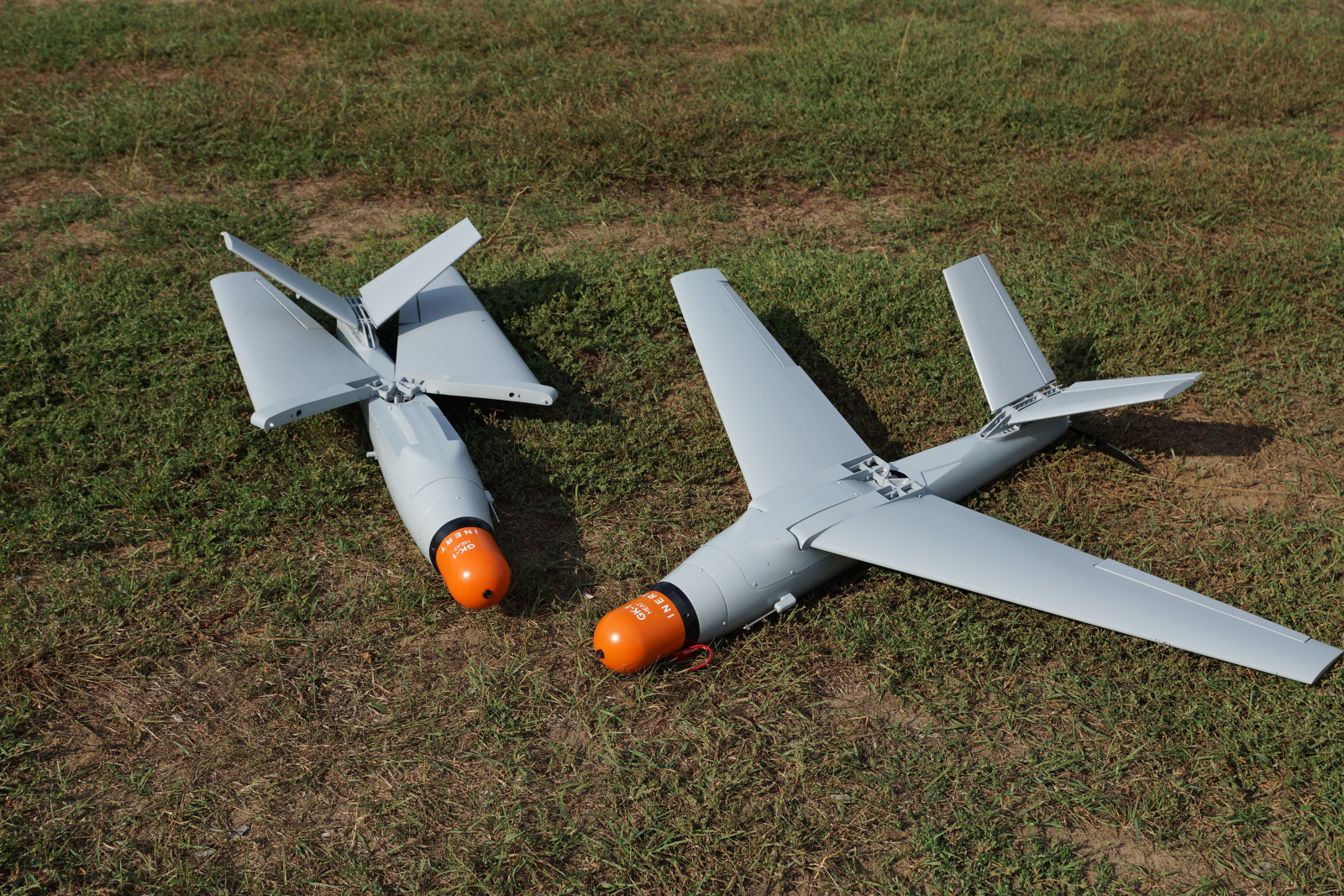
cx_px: 672
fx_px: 1568
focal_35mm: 42
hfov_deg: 46.4
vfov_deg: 31.9
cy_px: 448
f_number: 4
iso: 100
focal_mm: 28
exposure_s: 1/1600
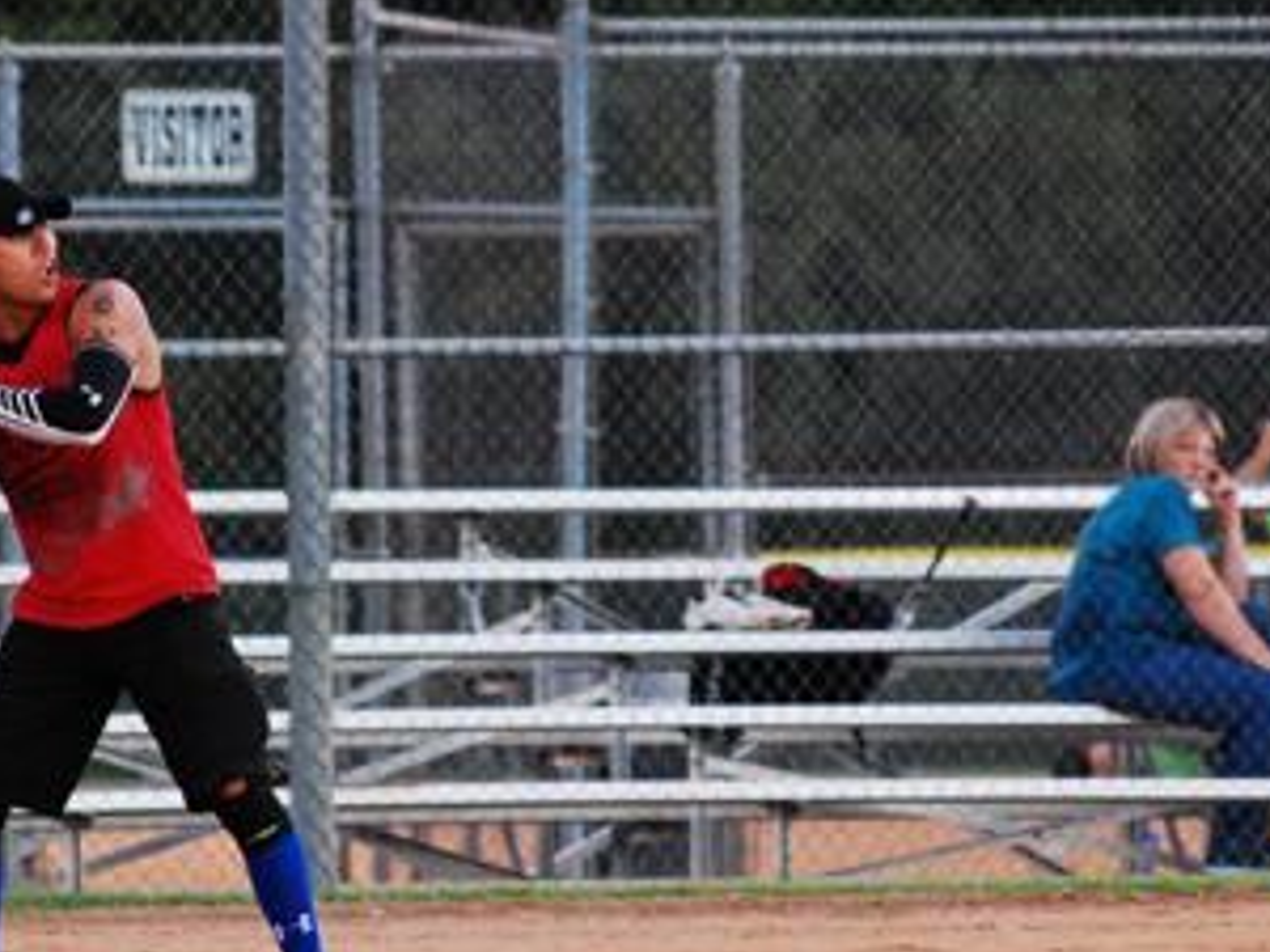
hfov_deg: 3.8
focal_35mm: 516
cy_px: 322
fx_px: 18927
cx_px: 601
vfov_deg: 2.9
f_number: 5.6
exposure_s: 1/125
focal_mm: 195
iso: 1600
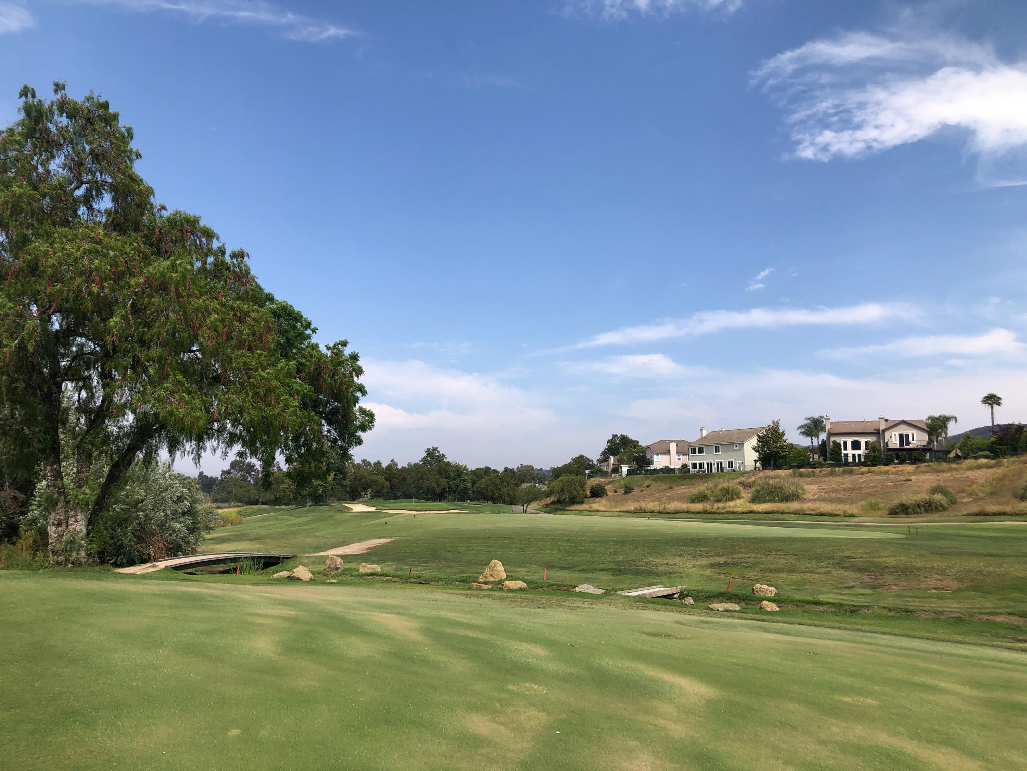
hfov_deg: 63.4
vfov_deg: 49.7
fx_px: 831
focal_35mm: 28
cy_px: 386
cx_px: 514
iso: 20
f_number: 1.8
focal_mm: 3.99
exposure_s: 1/2088
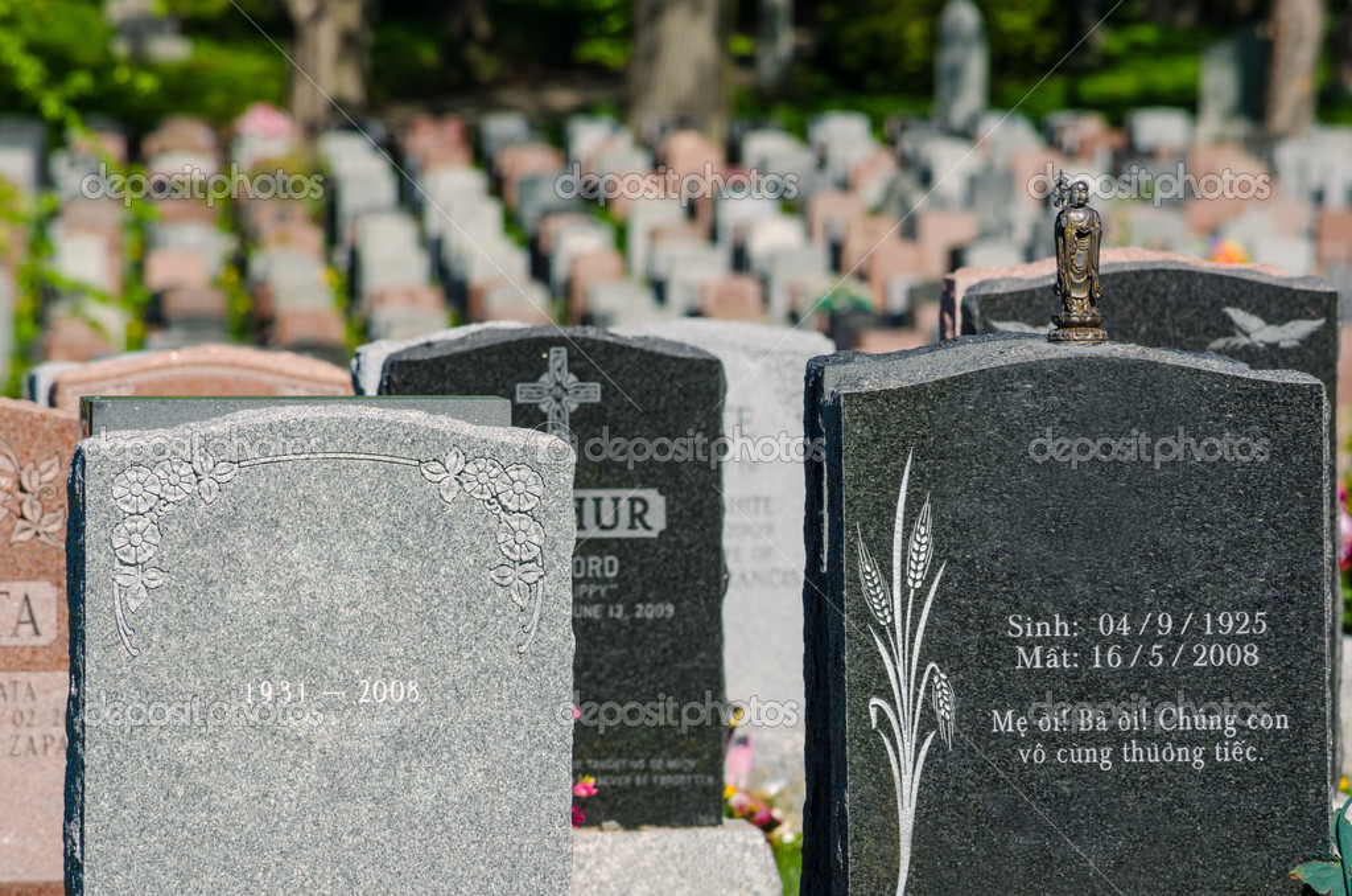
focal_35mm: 450
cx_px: 676
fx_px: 16863
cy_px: 448
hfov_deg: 4.6
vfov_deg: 3.0
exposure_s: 1/180
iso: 100
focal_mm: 300
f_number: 11
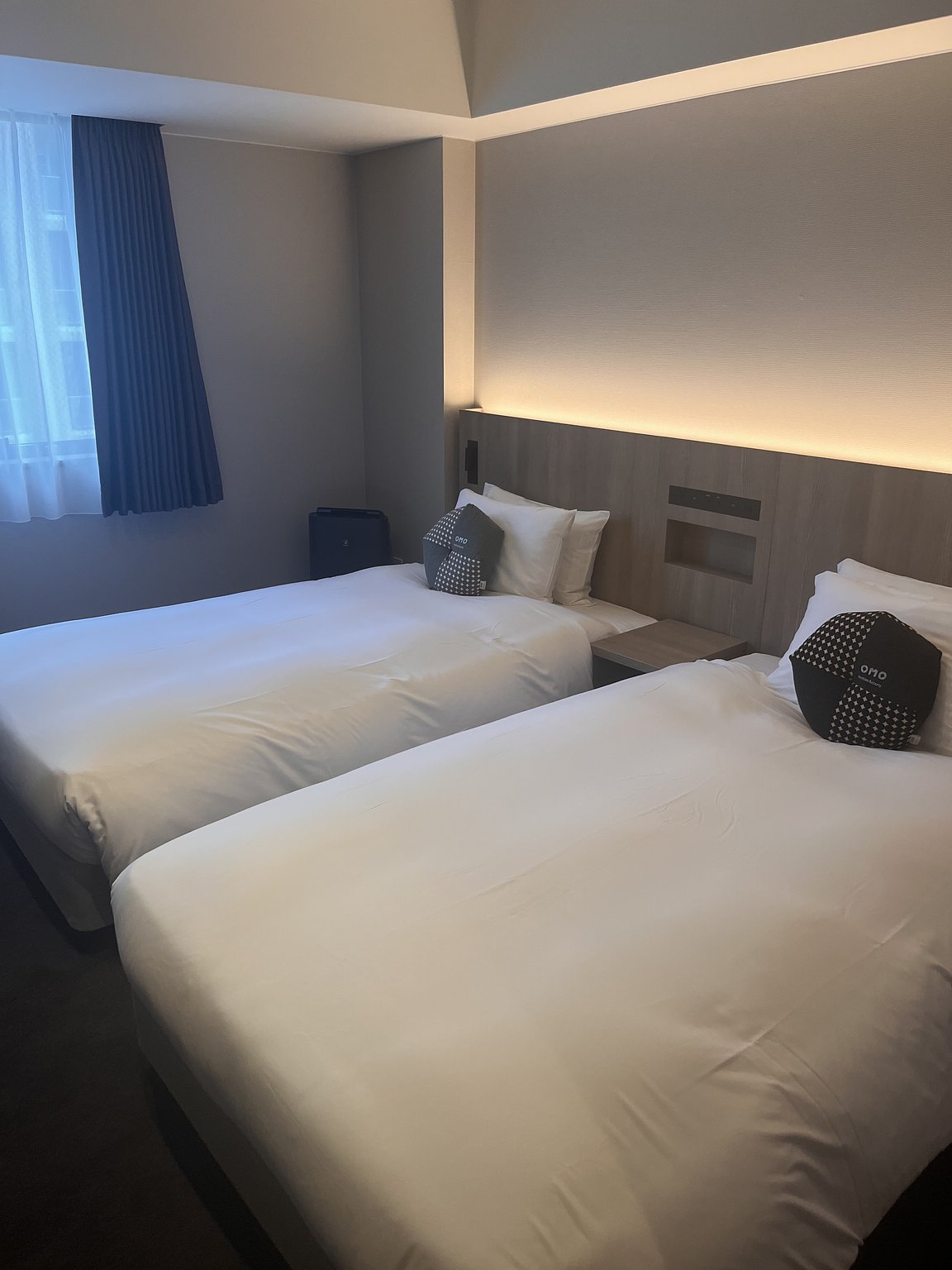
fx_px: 953
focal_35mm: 26
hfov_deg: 53.1
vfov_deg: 67.3
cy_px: 635
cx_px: 476
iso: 100
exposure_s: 1/100
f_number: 1.6
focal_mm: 5.1
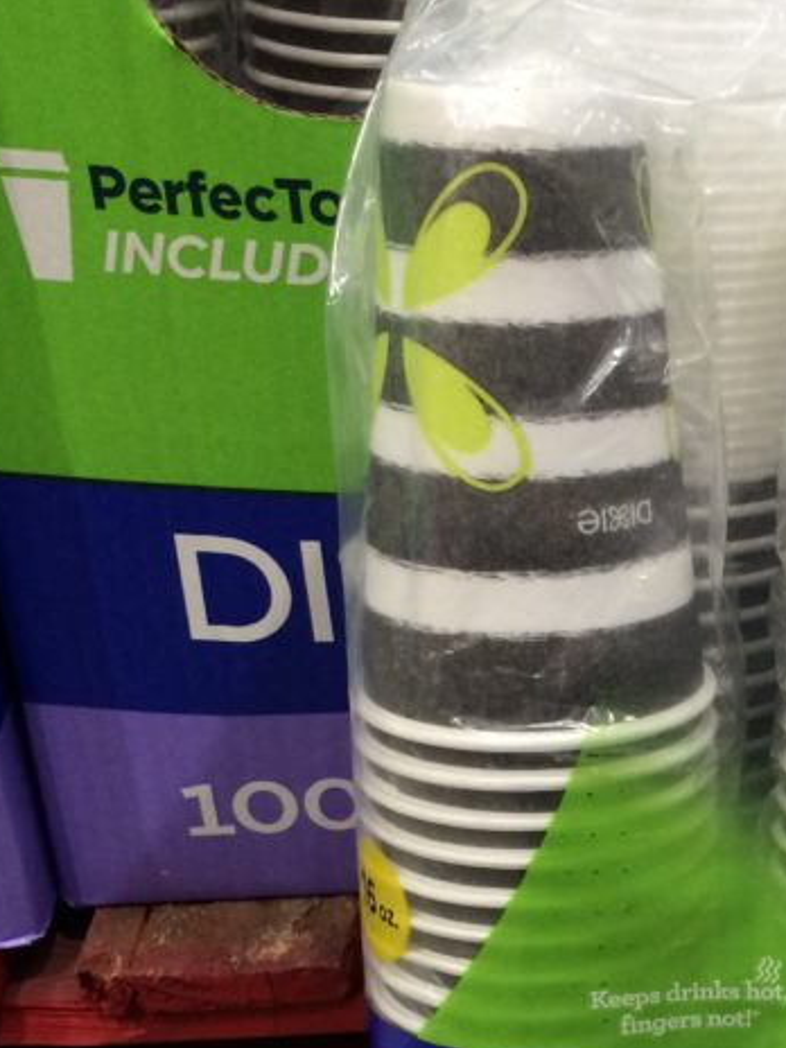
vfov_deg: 29.7
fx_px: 1938
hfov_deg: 21.9
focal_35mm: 64
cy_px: 811
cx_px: 833
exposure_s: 1/33
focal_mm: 4.15
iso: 80
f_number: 2.2
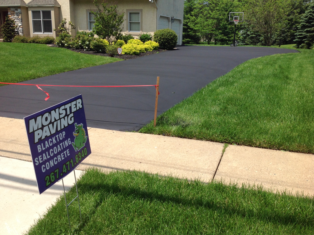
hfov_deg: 52.7
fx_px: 317
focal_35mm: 35
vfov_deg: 40.6
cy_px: 118
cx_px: 157
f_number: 2.4
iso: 50
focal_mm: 4.28
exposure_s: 1/2160
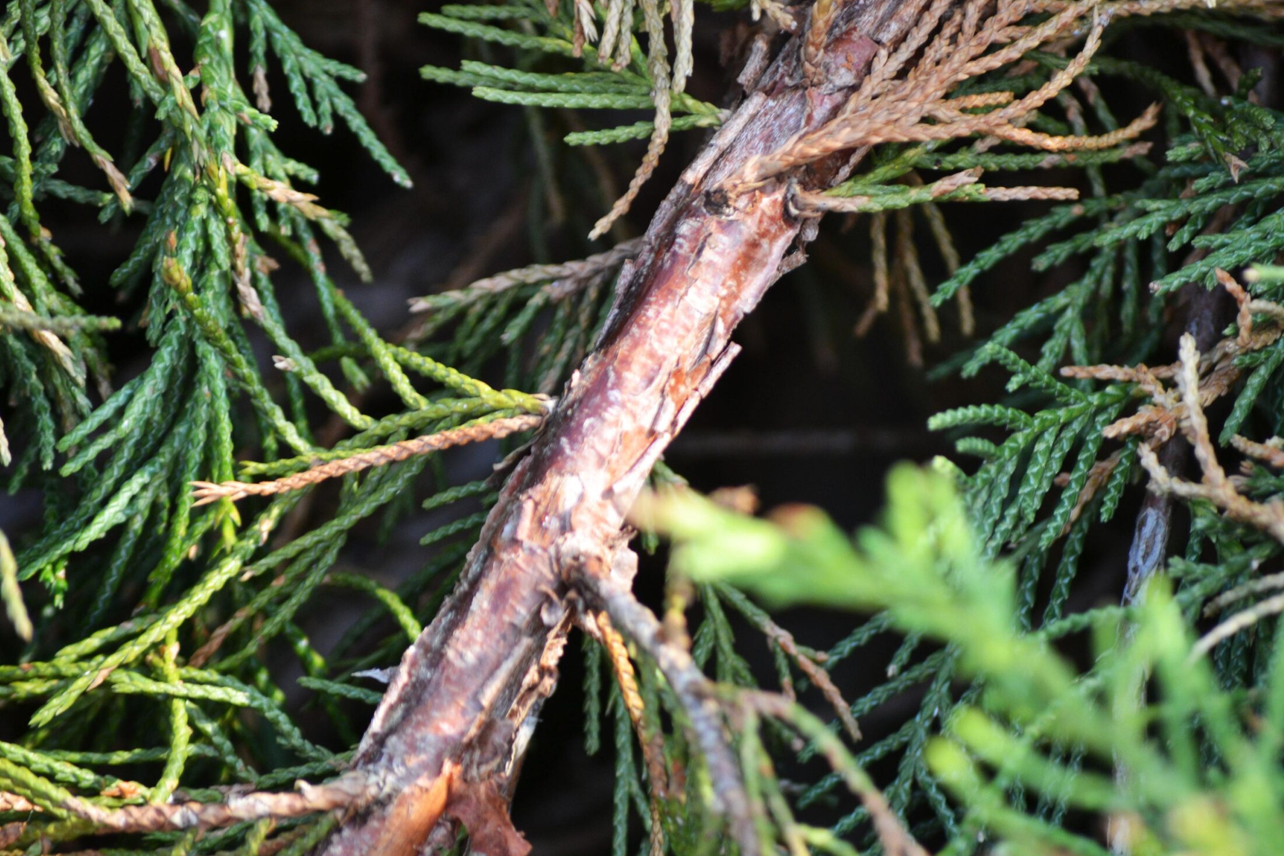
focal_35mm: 349
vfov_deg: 3.9
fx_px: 12446
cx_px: 737
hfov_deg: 5.9
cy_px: 418
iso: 400
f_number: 5.6
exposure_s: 1/250
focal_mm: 200
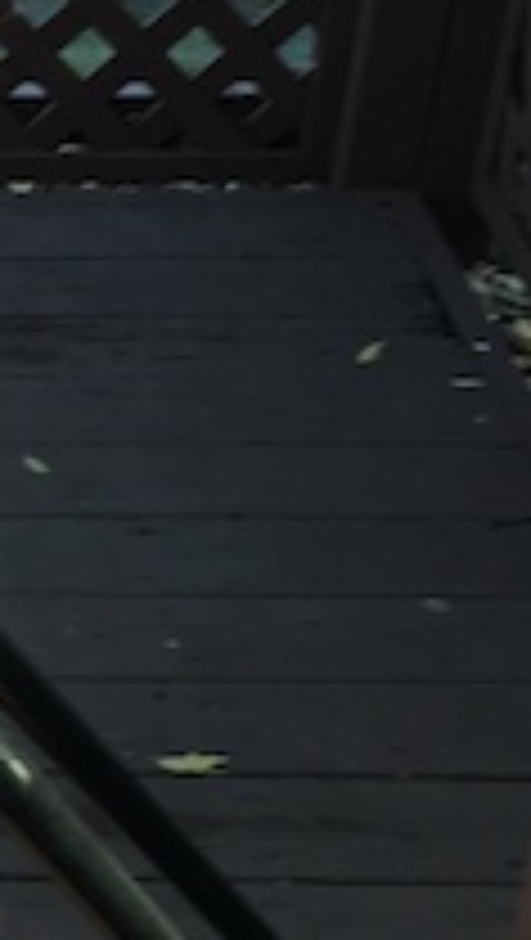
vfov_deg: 17.6
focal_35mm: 121
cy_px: 747
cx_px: -634
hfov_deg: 9.2
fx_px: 3020
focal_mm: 4.15
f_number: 2.2
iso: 40
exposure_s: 1/120
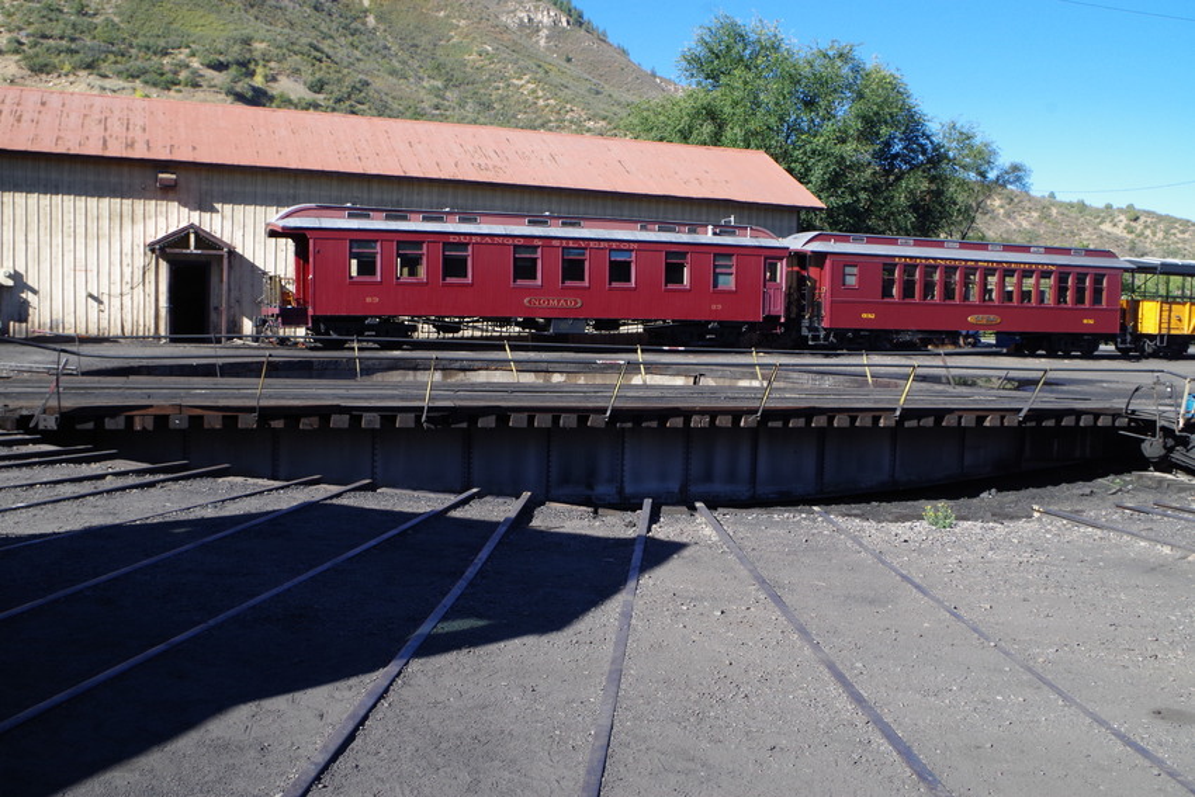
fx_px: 1195
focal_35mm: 36
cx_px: 598
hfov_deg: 53.1
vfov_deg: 36.9
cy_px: 398
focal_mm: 24.38
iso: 400
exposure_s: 1/320
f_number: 8
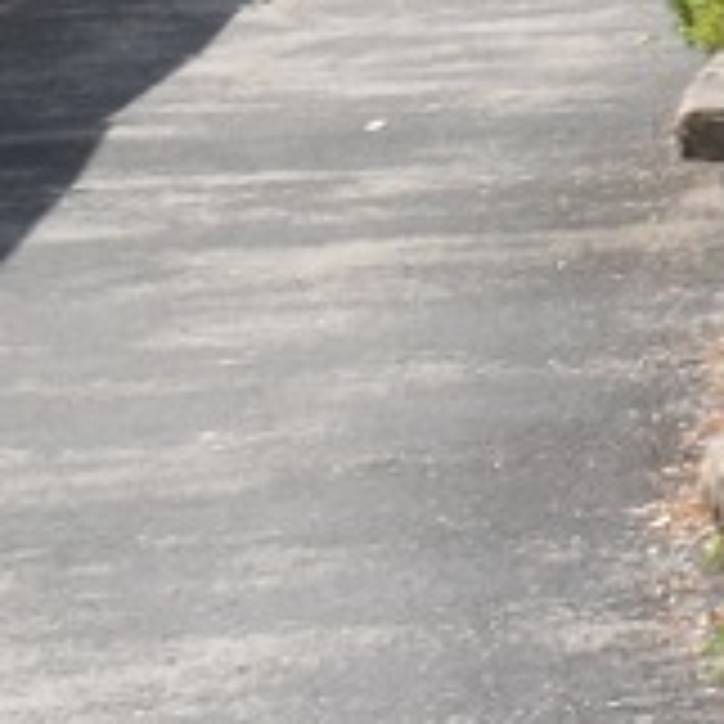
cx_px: 3737
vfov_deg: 4.1
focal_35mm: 420
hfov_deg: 3.7
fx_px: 9927
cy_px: -1093
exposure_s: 1/50
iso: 220
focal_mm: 31
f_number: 25
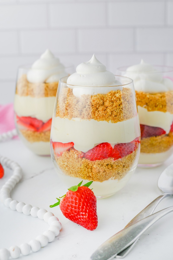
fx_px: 361
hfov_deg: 27.0
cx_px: 86
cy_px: 130
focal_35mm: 50
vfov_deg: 39.6
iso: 200
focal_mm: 50
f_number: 7.1
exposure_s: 1/125
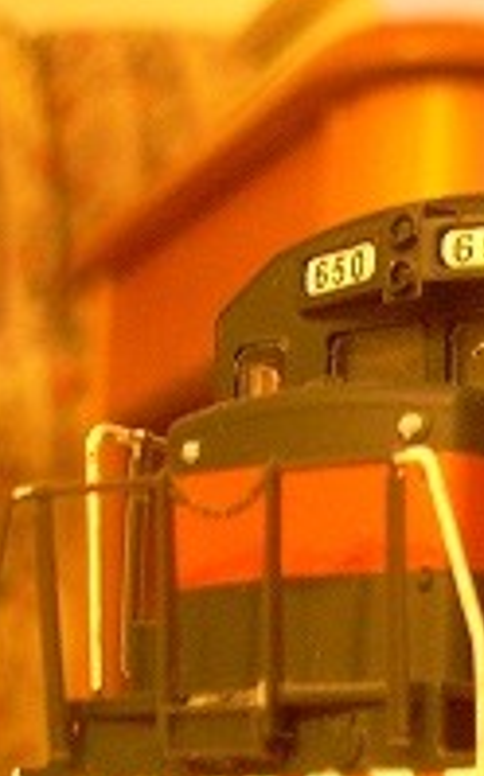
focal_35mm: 133
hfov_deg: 9.2
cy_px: 772
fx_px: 2813
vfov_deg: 15.4
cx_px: 968
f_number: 2.9
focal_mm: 7.2
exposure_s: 1/1.1
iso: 200
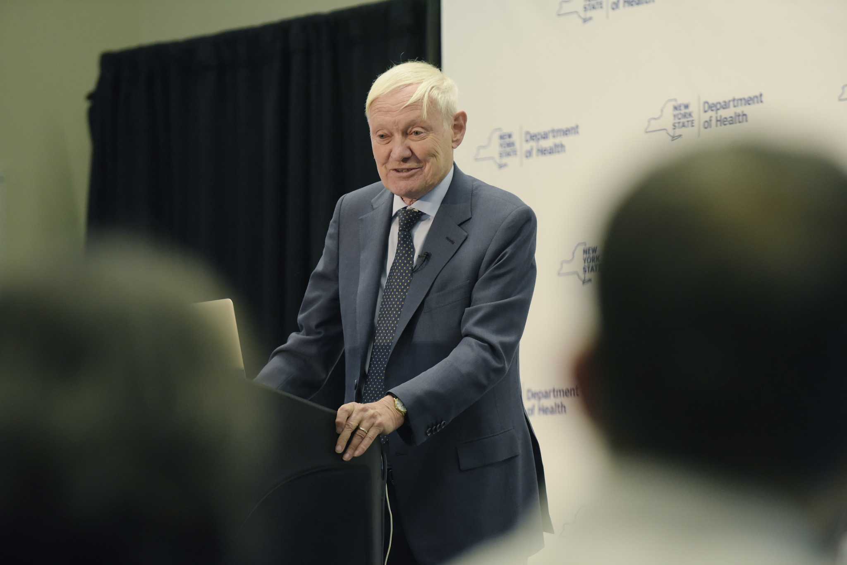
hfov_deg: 10.3
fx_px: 4707
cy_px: 282
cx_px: 424
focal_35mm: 200
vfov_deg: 6.9
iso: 3200
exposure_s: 1/125
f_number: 2.8
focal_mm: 200
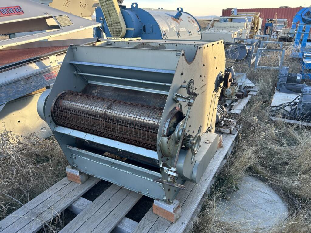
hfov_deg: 67.3
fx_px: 234
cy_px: 116
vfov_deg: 53.1
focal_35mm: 26
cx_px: 156
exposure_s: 1/212
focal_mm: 5.7
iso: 40
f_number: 1.5
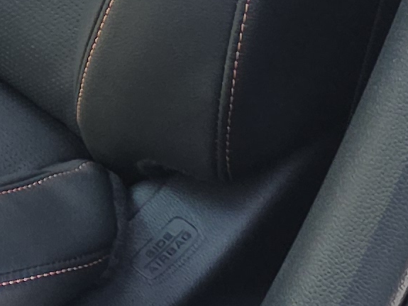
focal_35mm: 160
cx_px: -355
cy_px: -137
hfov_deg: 11.4
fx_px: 1885
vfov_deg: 9.1
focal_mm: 6.3
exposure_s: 1/359
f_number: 1.7
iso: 50
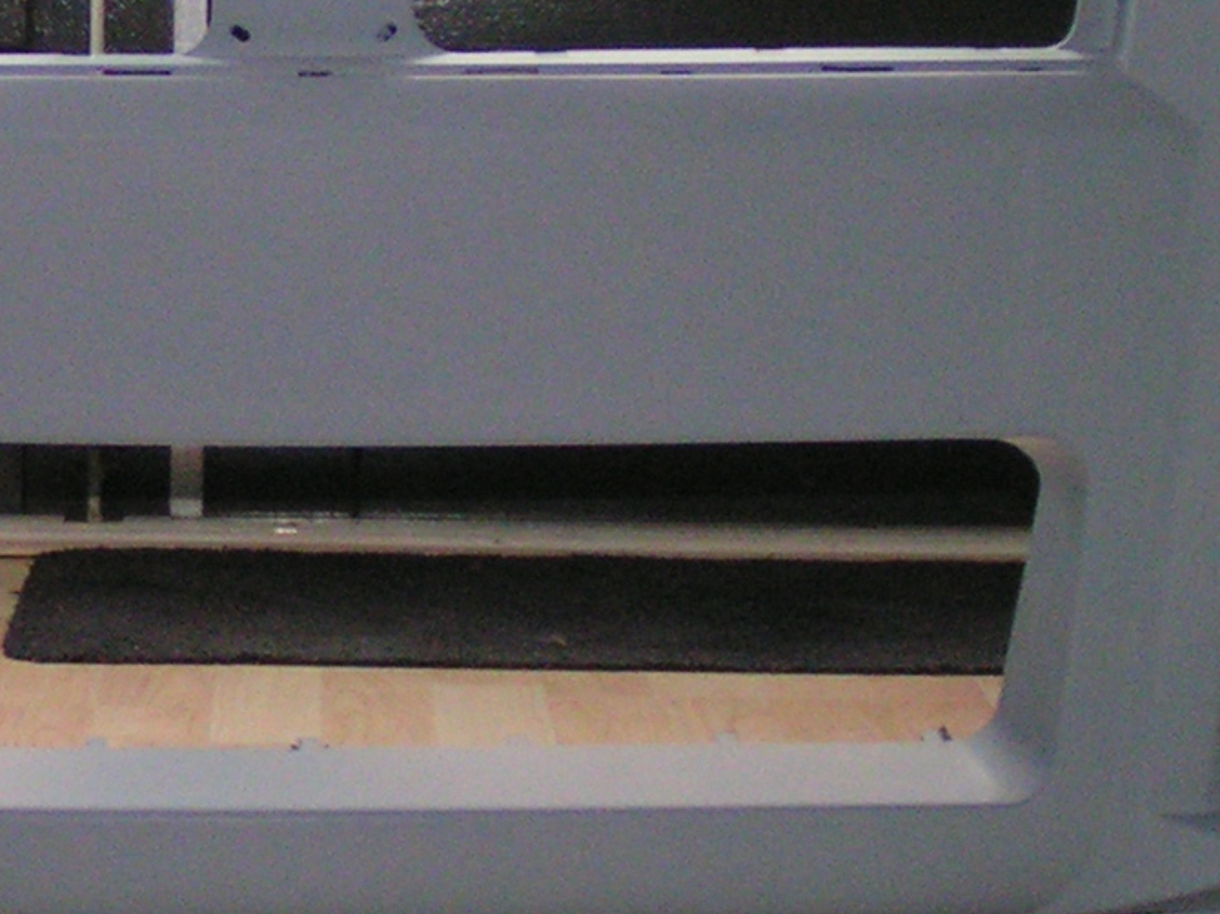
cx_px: 160
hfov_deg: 12.4
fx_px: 5602
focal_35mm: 159
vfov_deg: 9.3
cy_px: -42
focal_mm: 8
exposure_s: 1/60
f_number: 3.2
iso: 200
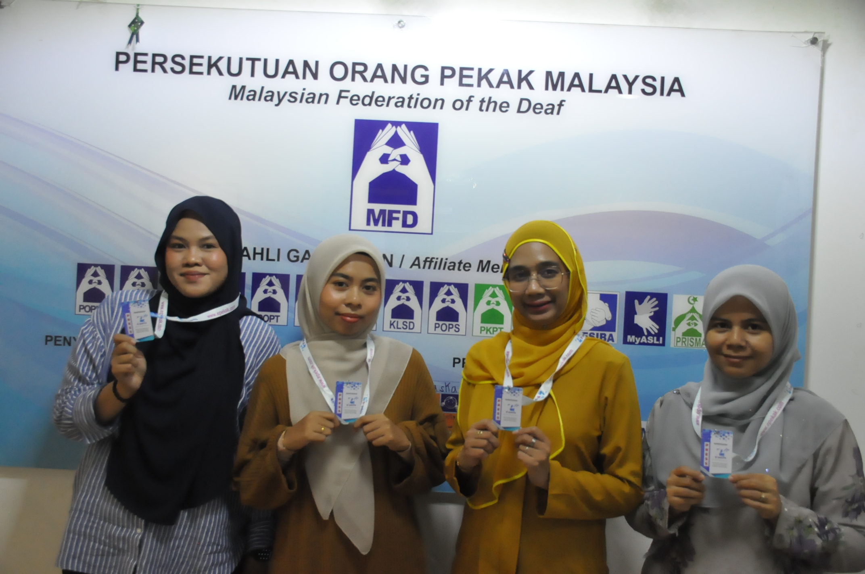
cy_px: 287
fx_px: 828
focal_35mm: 34
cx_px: 432
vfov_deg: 38.3
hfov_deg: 55.2
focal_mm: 23
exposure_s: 1/125
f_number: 4.5
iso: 3200
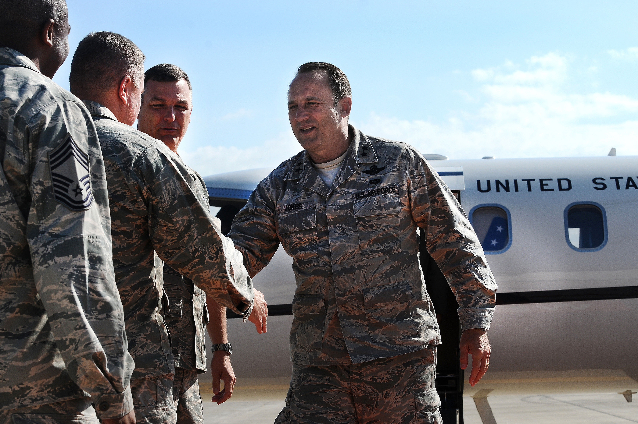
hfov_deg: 19.5
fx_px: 1859
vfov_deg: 13.0
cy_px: 212
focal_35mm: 105
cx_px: 319
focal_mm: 70
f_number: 10
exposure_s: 1/500
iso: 200
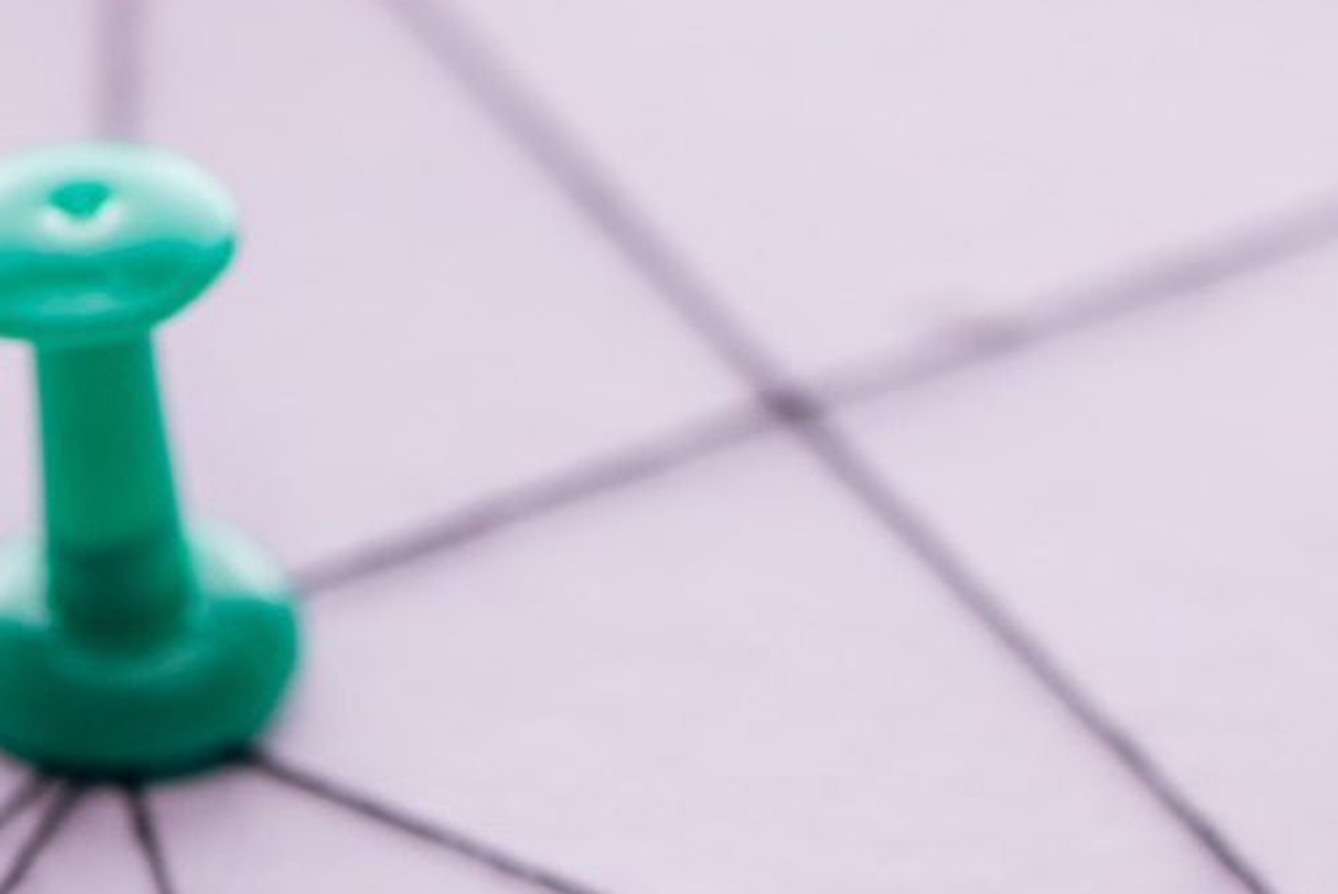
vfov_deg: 3.4
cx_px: 1541
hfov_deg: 5.1
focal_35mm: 403
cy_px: 1377
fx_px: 14986
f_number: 9
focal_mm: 105
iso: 250
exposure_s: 1/160
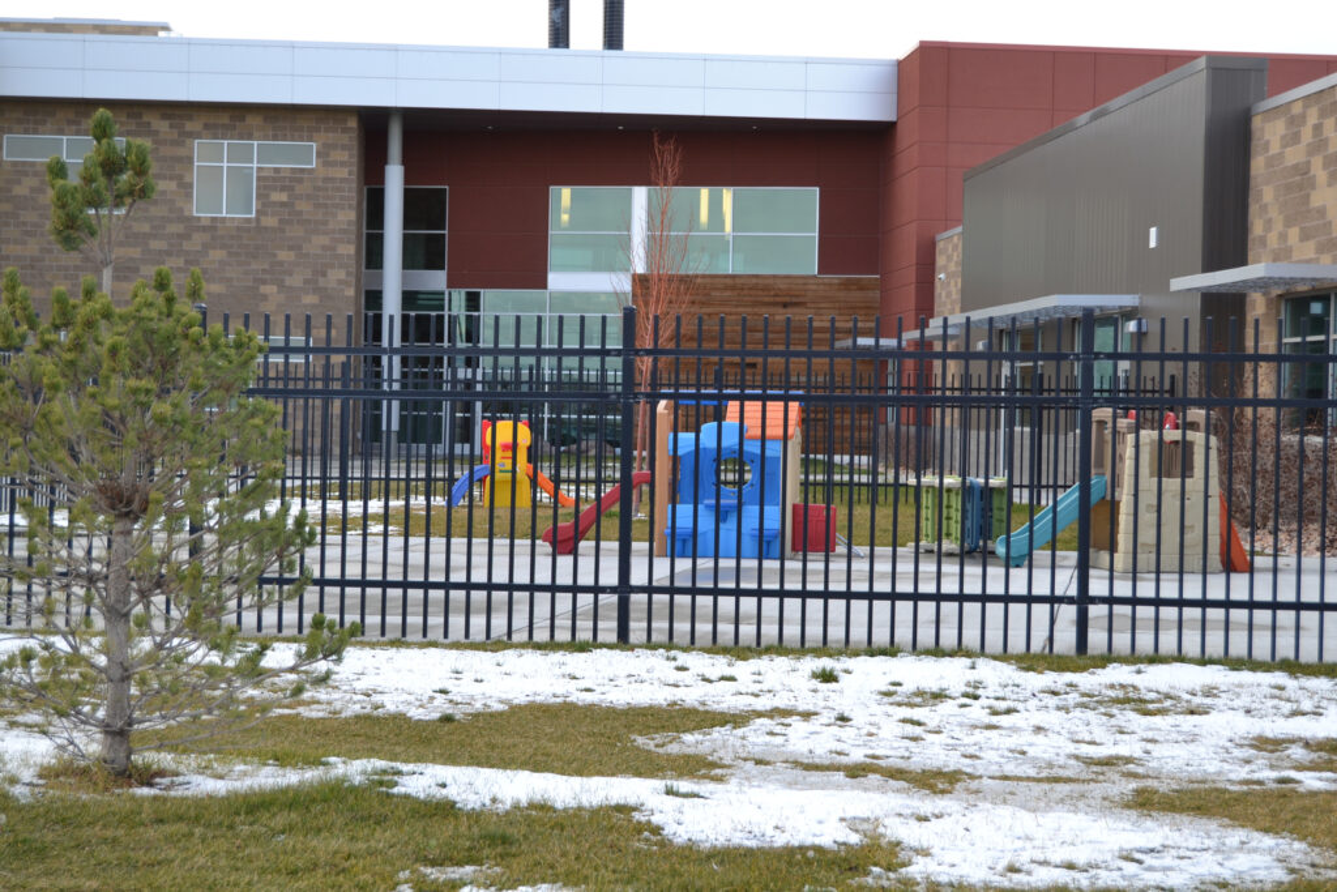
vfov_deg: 20.2
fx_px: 2507
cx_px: 668
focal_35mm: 68
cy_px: 446
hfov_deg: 29.9
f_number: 5.6
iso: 125
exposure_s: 1/125
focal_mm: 45
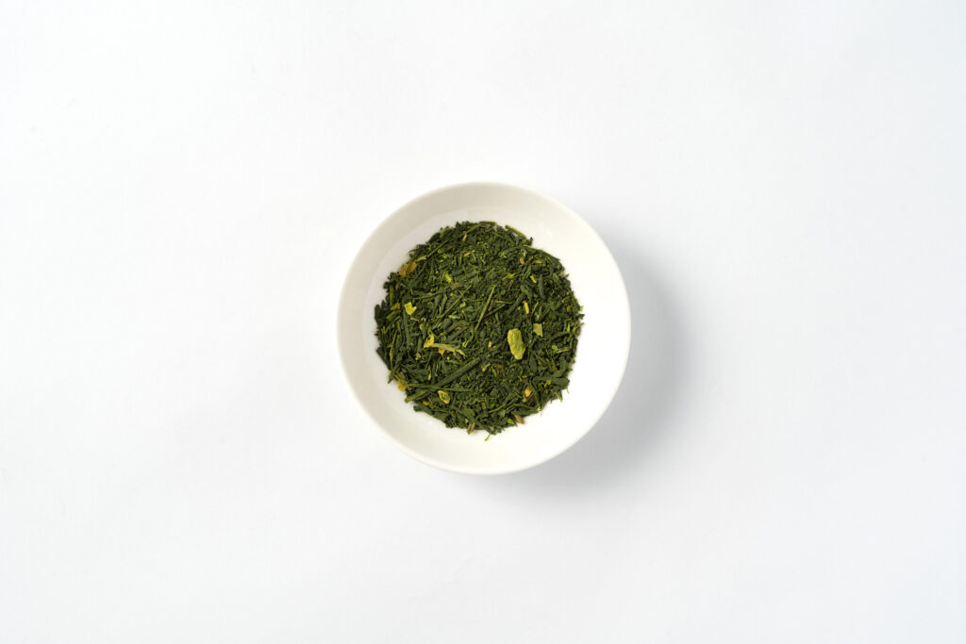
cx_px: 483
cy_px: 322
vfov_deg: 19.5
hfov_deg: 28.8
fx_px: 1878
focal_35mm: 70
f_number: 11
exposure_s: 1/125
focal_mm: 70
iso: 400
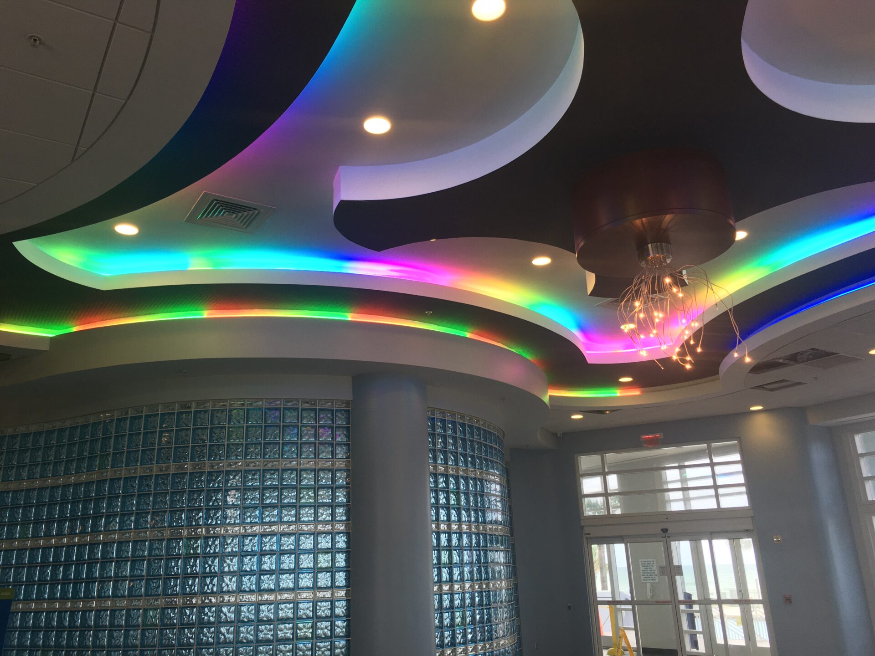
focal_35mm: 29
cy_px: 328
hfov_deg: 61.7
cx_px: 438
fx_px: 733
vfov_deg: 48.2
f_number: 2.2
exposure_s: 1/40
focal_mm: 4.15
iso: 32
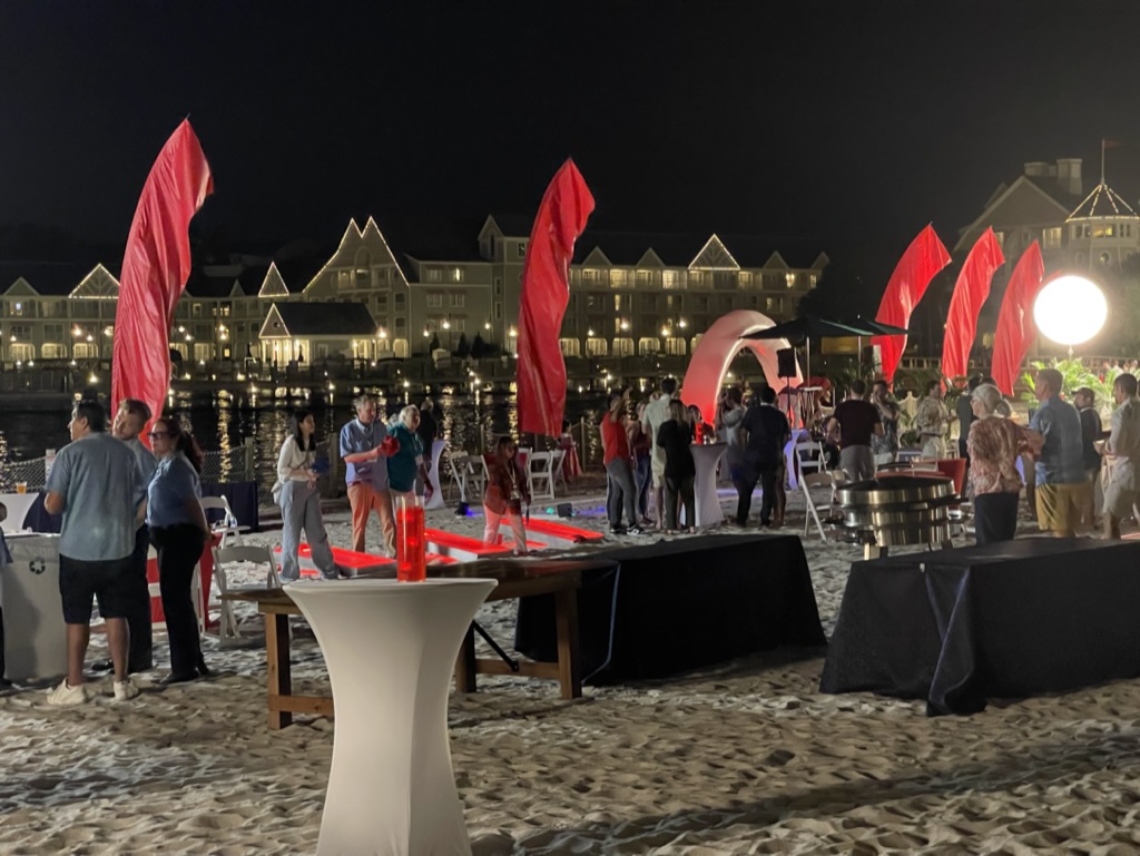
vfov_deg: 22.9
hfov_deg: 30.3
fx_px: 2109
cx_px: 570
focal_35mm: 64
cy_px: 428
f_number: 2.2
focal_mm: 7.5
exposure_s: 1/30
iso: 1600
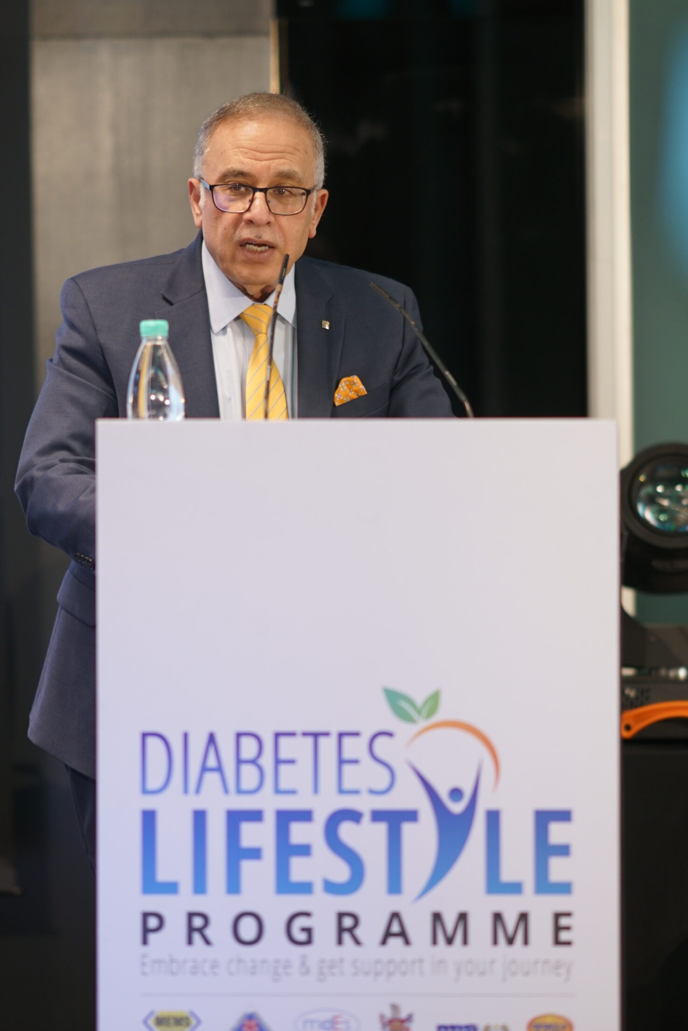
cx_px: 309
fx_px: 4213
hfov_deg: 9.3
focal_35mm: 147
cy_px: 484
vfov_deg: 14.0
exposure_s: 1/160
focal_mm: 85
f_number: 1.4
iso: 320
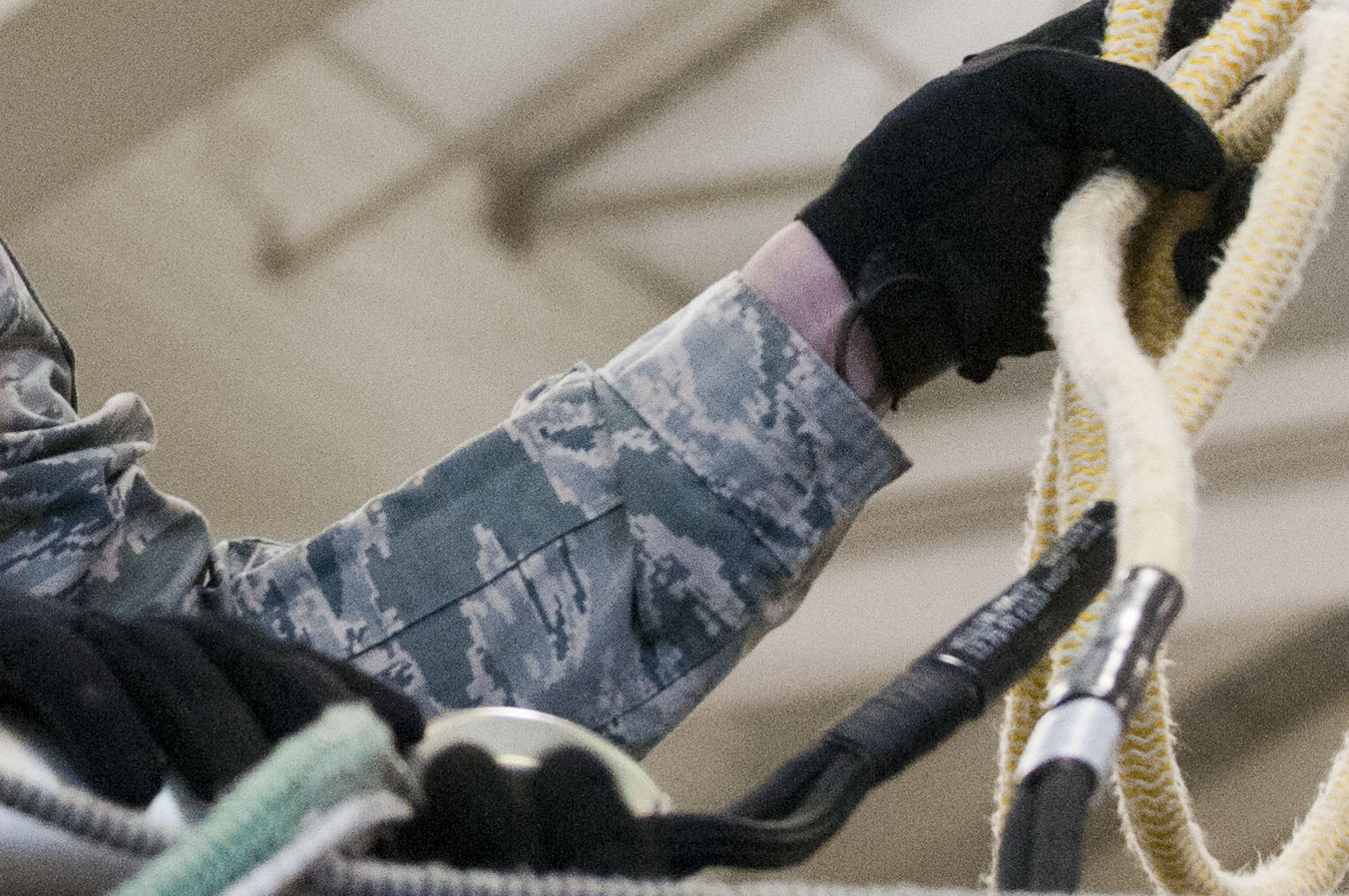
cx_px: 451
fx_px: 12463
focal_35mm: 333
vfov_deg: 4.1
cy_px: -119
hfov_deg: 6.2
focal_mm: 70
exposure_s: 1/250
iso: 3200
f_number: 4
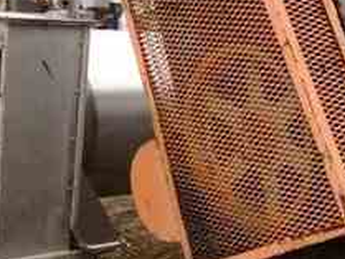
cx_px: 497
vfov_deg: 13.8
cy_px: 58
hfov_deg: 16.9
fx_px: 1067
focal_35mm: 107
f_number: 2.4
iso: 64
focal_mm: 4.28
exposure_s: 1/681
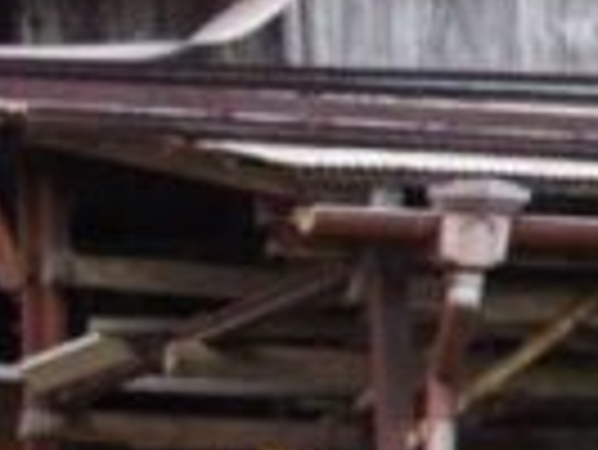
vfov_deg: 6.2
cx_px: 1160
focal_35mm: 239
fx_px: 4133
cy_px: 117
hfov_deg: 7.9
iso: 200
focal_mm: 37
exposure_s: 1/80
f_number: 4.5
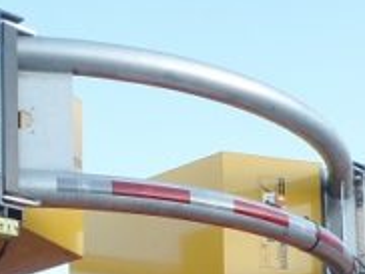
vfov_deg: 14.1
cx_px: 211
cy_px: 440
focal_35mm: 97
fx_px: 1024
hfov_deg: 20.2
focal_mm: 4.1
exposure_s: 1/125
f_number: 3.5
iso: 80
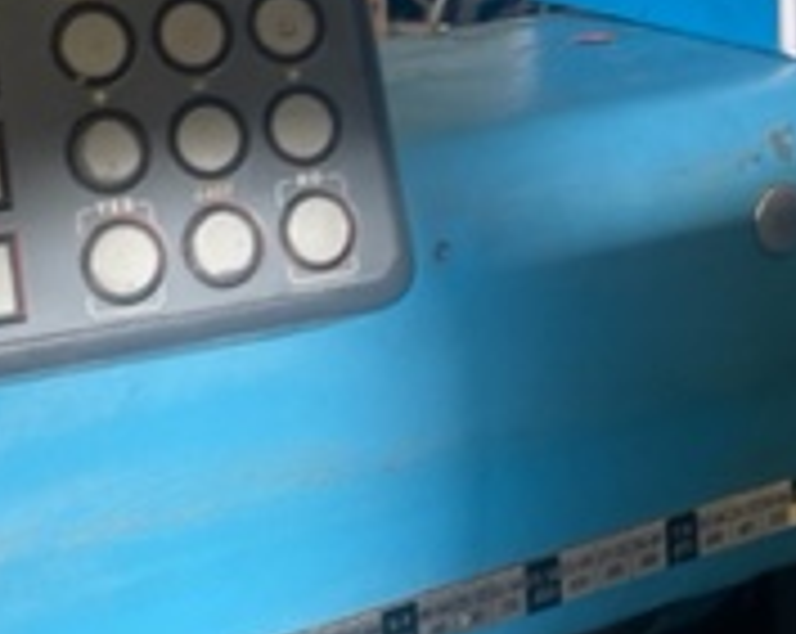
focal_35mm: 92
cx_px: 544
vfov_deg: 16.2
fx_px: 2164
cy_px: -67
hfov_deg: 20.8
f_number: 1.6
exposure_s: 1/60
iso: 80
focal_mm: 4.2
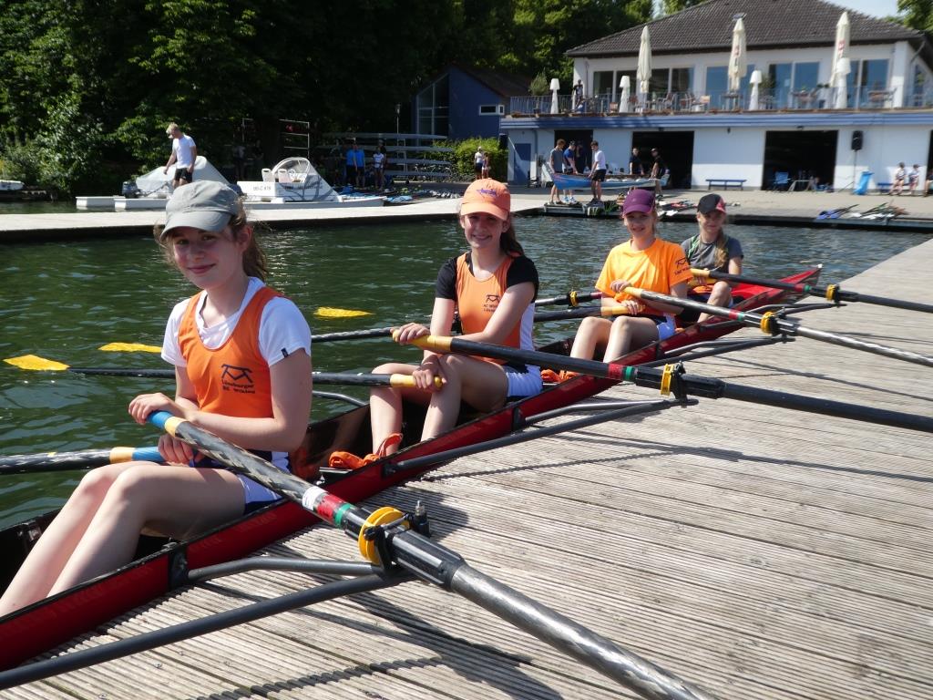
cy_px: 350
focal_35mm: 33
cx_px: 466
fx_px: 889
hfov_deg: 55.4
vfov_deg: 42.9
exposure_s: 1/640
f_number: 3.6
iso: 80
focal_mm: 5.8
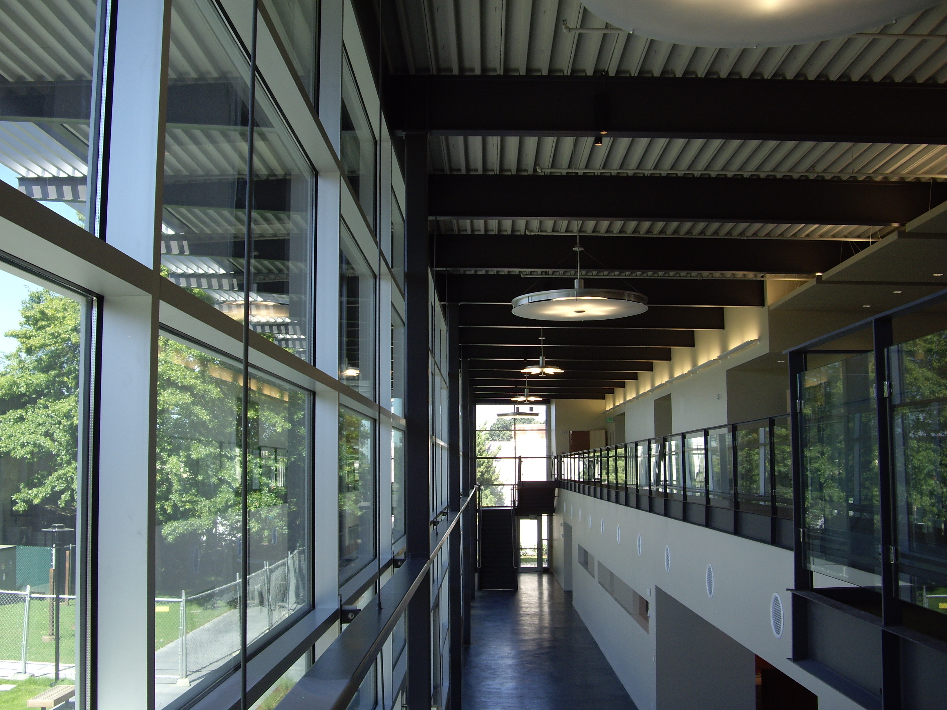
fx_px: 1040
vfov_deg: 37.7
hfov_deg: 49.0
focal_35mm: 38
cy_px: 355
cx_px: 474
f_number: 2.8
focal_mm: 7.9
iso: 100
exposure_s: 1/250
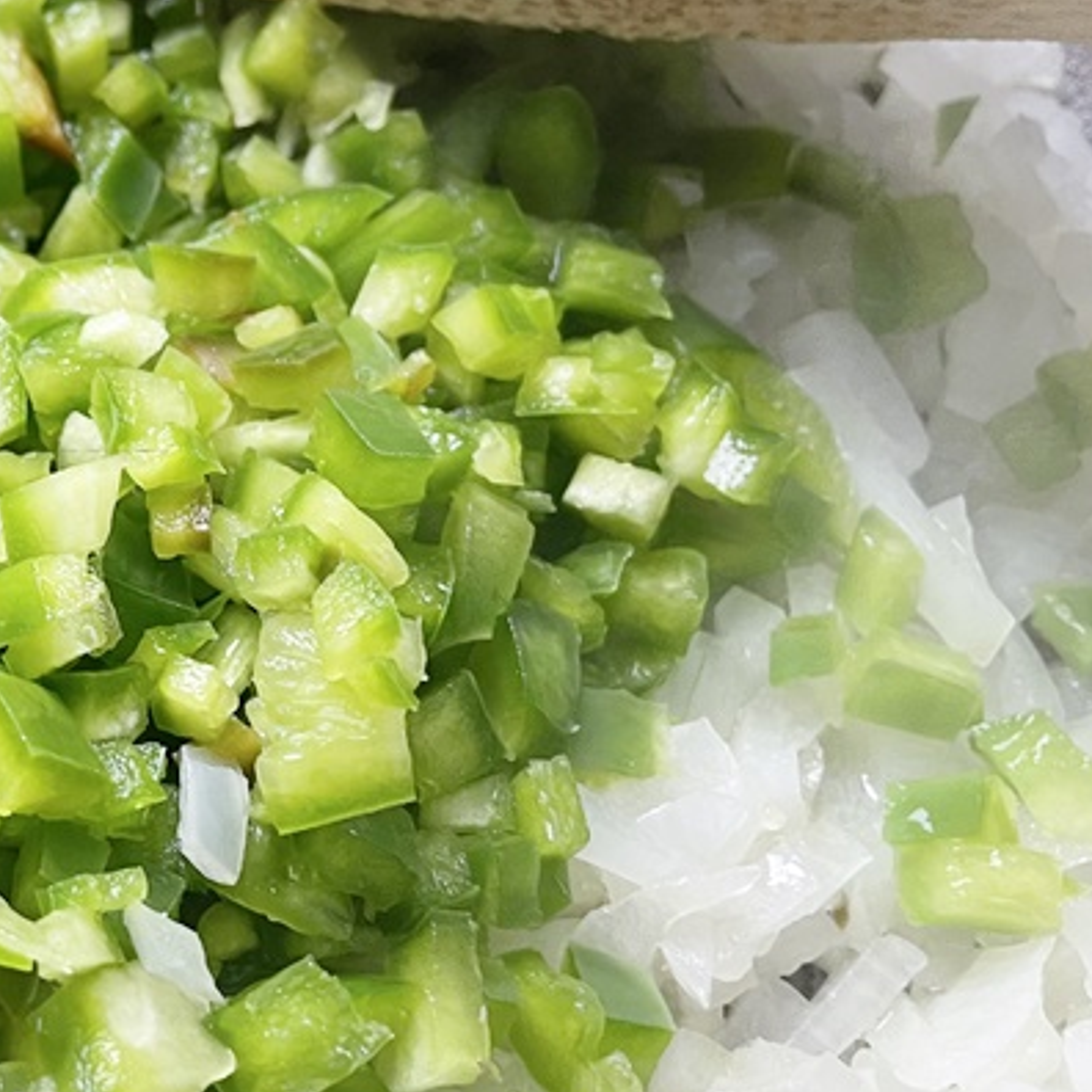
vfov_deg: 29.6
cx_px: -146
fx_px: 2070
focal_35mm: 58
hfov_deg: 26.8
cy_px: 529
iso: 64
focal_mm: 4.2
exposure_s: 1/50
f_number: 1.6
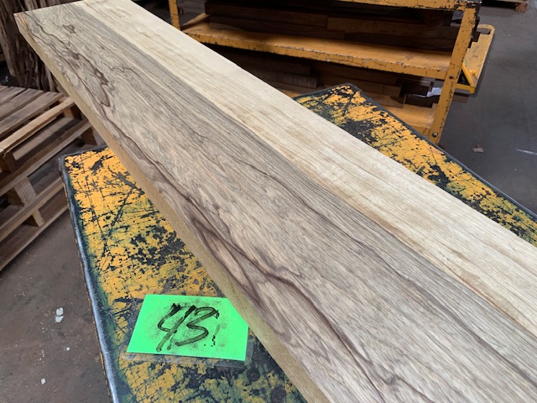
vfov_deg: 53.1
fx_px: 403
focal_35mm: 26
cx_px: 268
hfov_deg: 67.3
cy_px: 202
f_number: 1.8
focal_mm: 4.25
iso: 100
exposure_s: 1/98
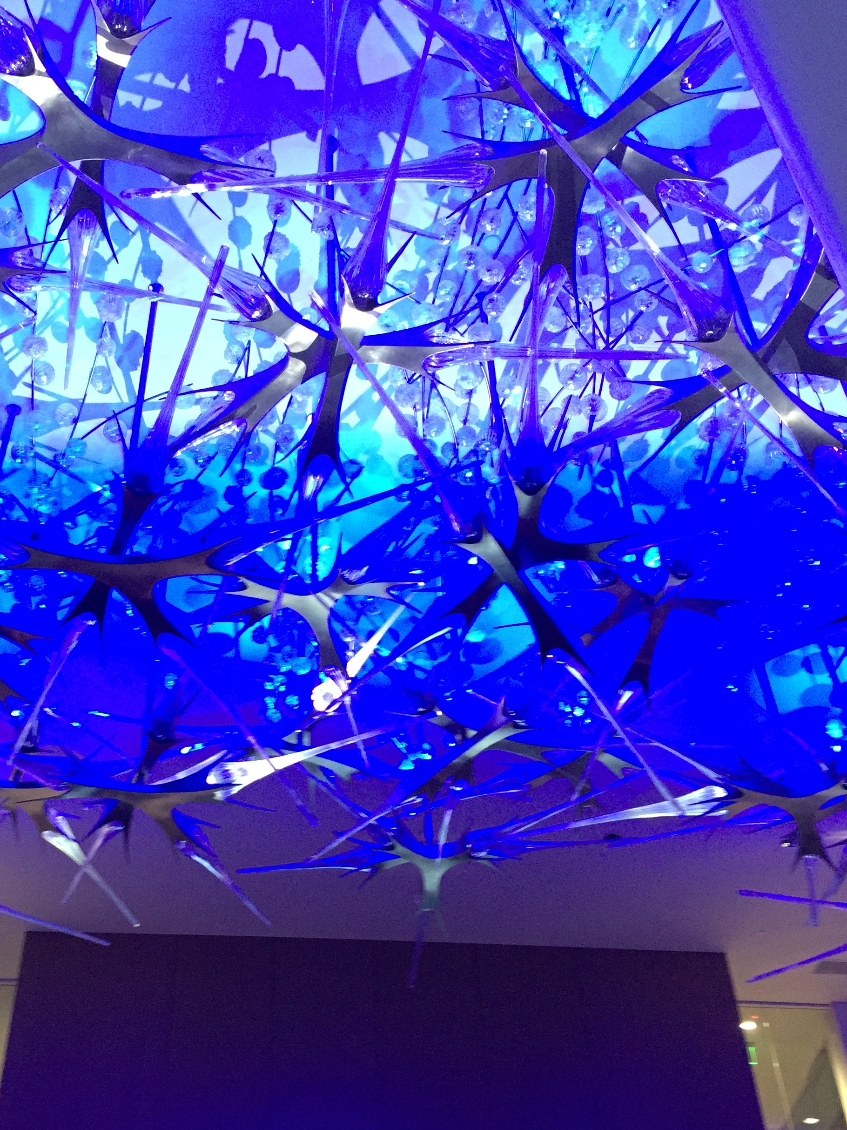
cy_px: 565
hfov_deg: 36.4
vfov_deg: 47.9
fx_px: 1272
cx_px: 278
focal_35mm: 39
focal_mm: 4.15
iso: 250
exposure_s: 1/24
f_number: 2.2
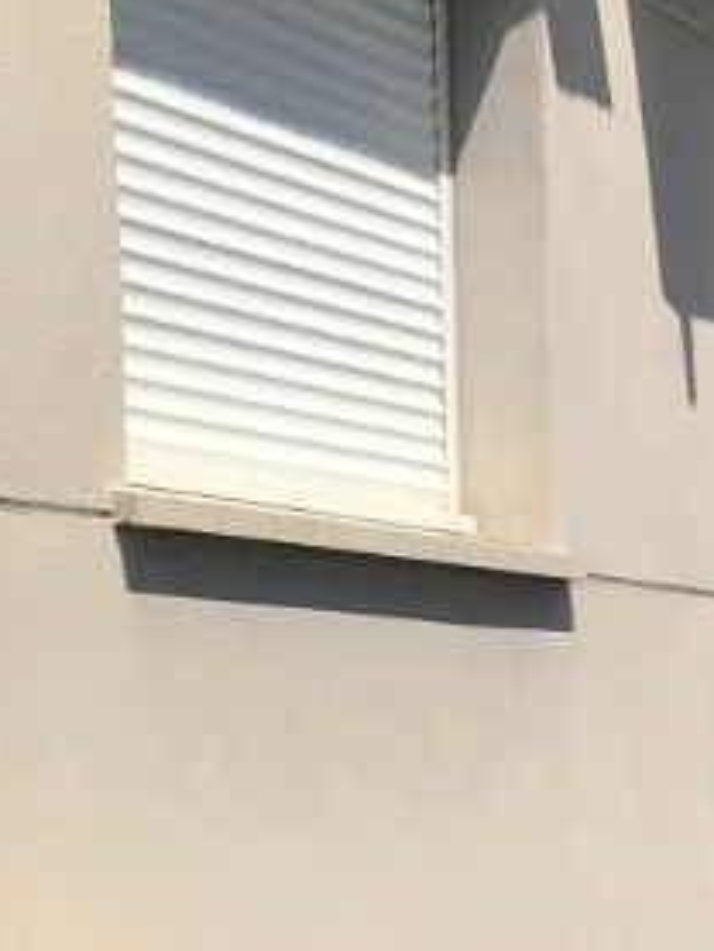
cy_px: 1325
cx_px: 1263
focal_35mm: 109
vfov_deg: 16.7
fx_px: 2995
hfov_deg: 12.5
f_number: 1.8
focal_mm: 3.99
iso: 20
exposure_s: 1/3690
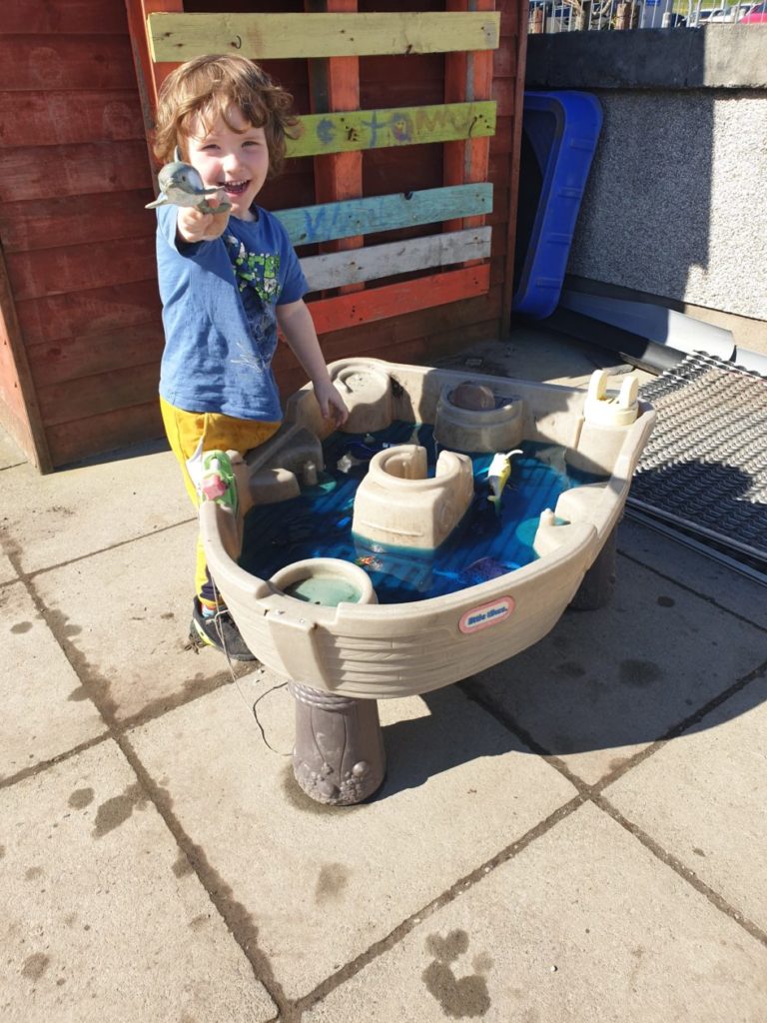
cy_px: 512
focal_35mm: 26
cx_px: 384
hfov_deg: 53.1
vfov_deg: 67.3
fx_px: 768
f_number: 2.4
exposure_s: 1/880
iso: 50
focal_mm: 4.3
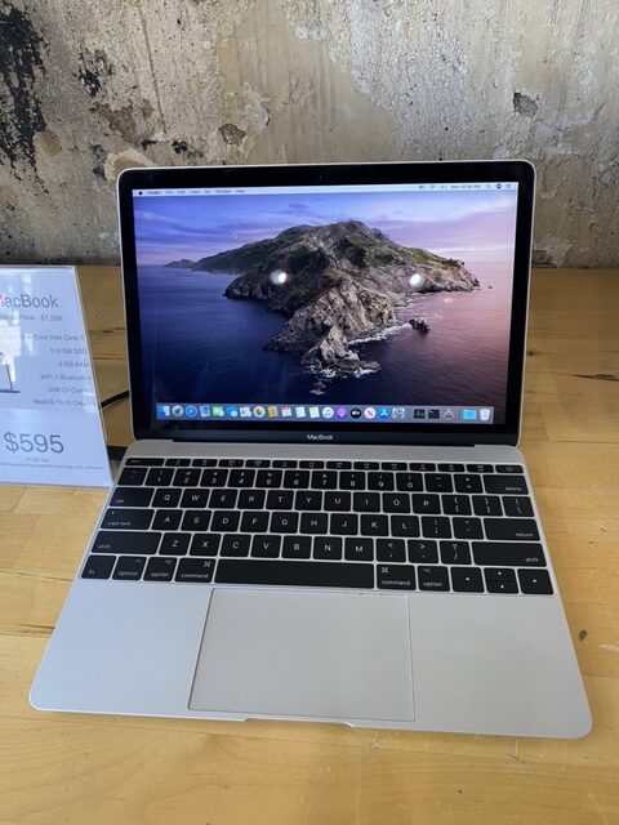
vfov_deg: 67.3
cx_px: 310
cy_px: 412
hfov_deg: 53.1
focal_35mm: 26
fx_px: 620
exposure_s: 1/60
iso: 80
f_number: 1.8
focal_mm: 4.25
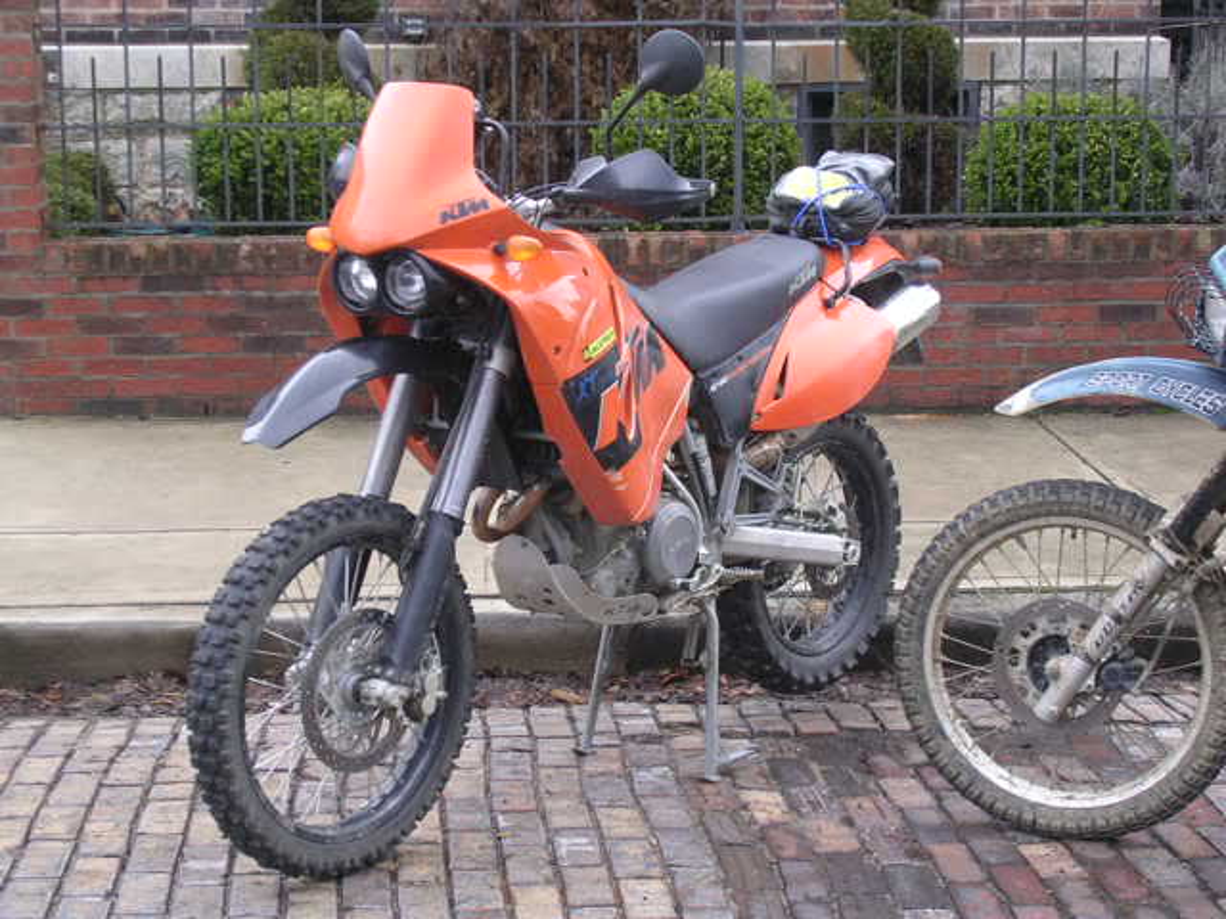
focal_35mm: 76
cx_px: 613
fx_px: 2692
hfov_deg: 25.7
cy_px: 460
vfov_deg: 19.4
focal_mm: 11.6
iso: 100
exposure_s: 1/58.1
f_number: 3.9
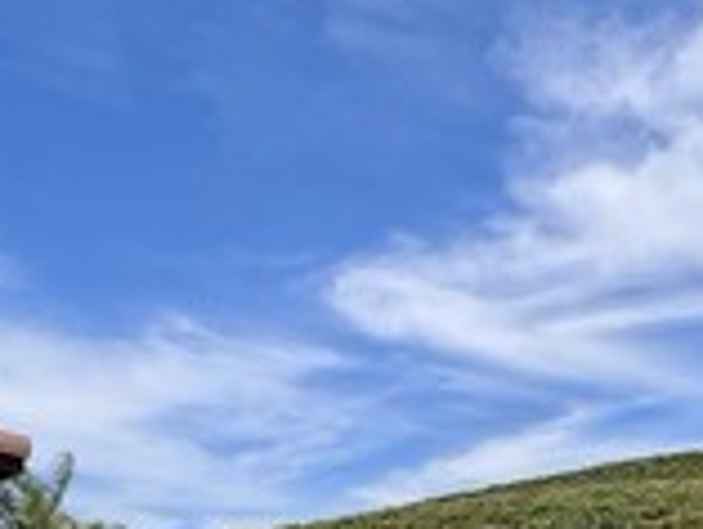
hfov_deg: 33.0
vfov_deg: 23.3
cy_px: 655
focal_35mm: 57
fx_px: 1158
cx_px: 546
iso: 50
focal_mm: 2.22
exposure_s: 1/3390
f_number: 2.2
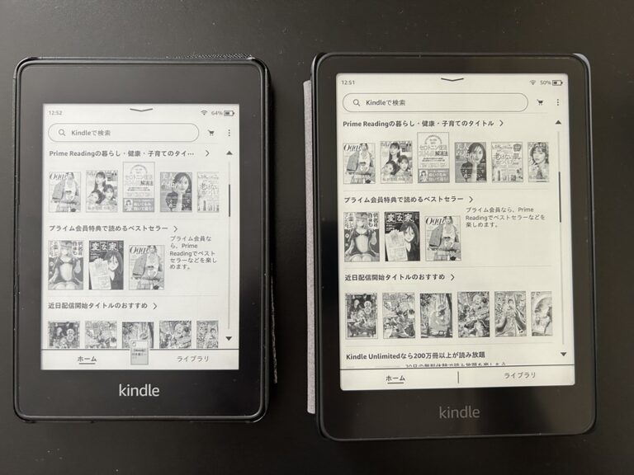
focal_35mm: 26
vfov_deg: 53.1
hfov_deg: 67.3
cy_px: 238
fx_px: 476
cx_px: 317
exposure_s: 1/60
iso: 320
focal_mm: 5.7
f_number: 1.5
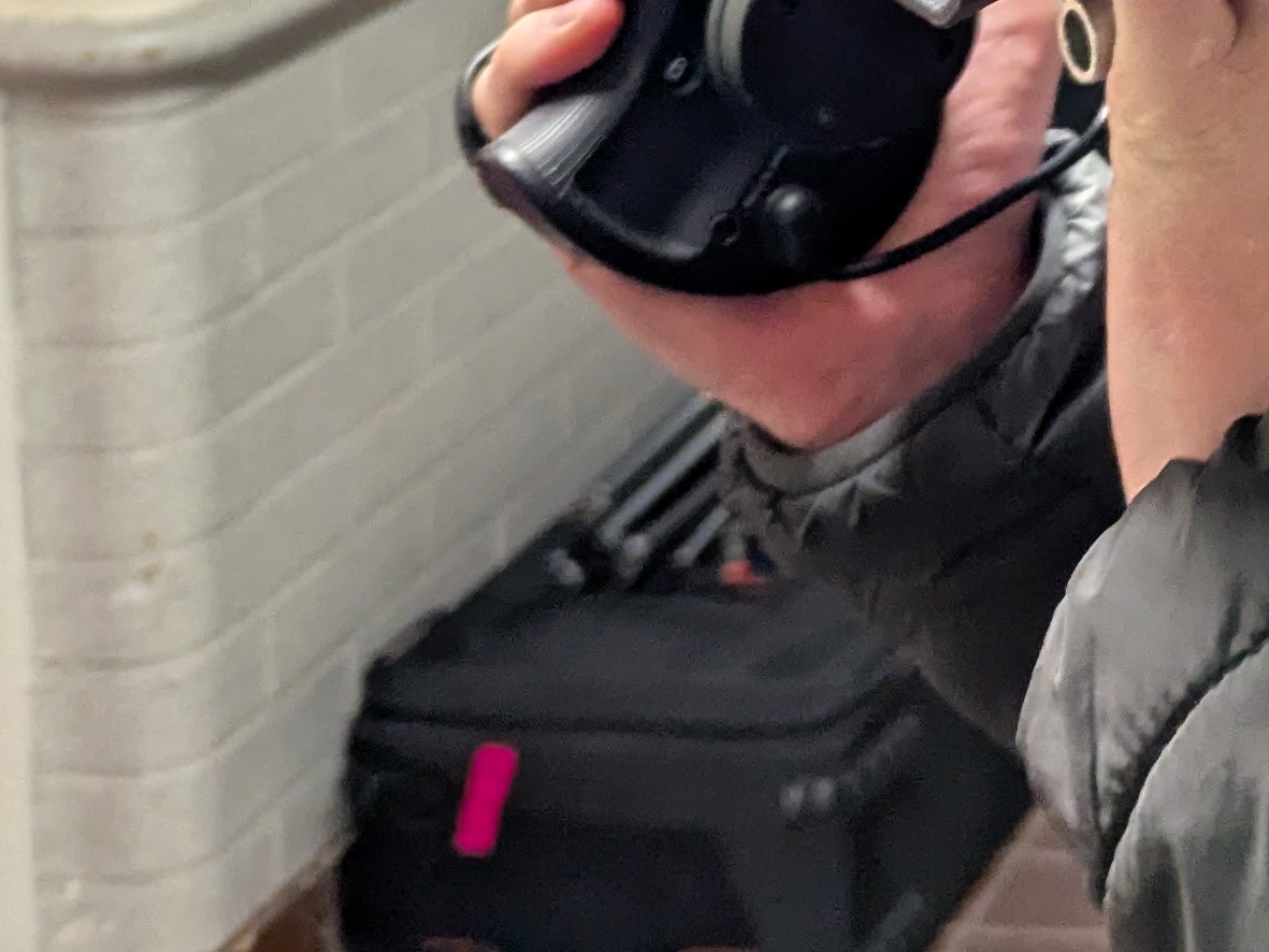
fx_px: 3043
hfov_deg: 20.0
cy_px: -615
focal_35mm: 83
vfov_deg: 15.8
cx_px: 1955
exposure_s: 1/61.1
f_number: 1.85
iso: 181
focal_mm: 6.81
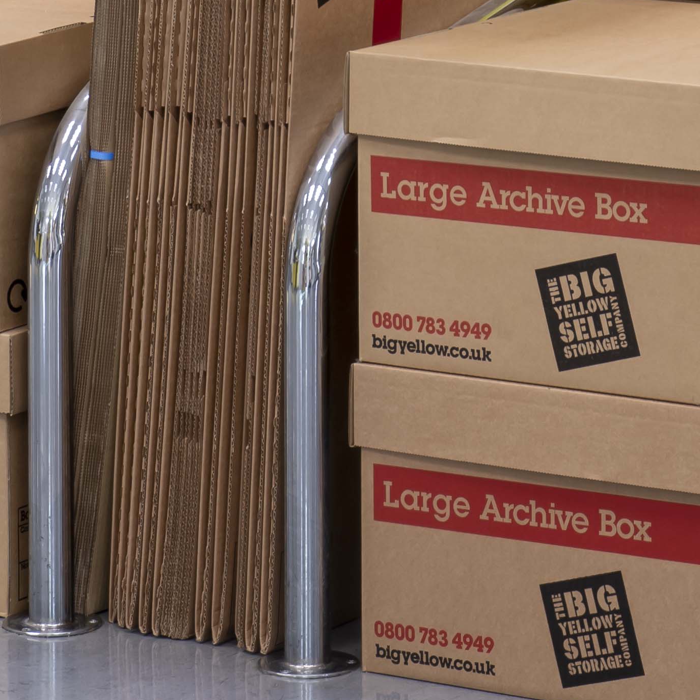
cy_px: -578
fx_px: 5468
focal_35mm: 239
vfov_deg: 7.1
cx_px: 660
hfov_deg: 7.3
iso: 100
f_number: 11
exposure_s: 1/2
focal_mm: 56.5
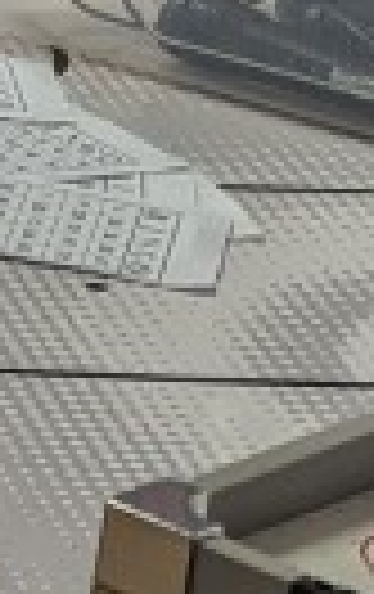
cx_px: -1255
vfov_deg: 9.1
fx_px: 3735
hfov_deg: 5.0
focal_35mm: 230
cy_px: 140
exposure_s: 1/53.3
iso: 46
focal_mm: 6.81
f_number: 1.85
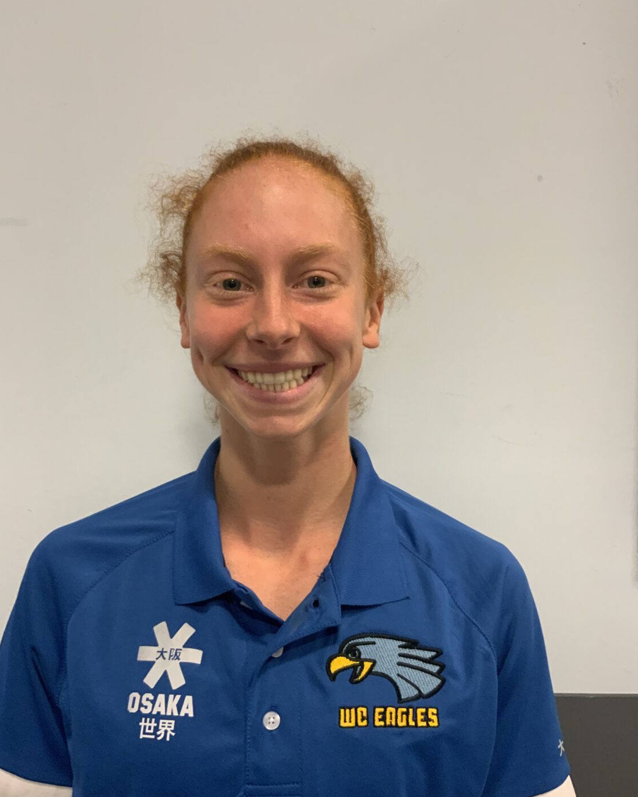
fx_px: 732
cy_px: 410
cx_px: 320
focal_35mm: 31
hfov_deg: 47.1
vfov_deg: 57.2
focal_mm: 3
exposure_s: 1/60
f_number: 1.8
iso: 250
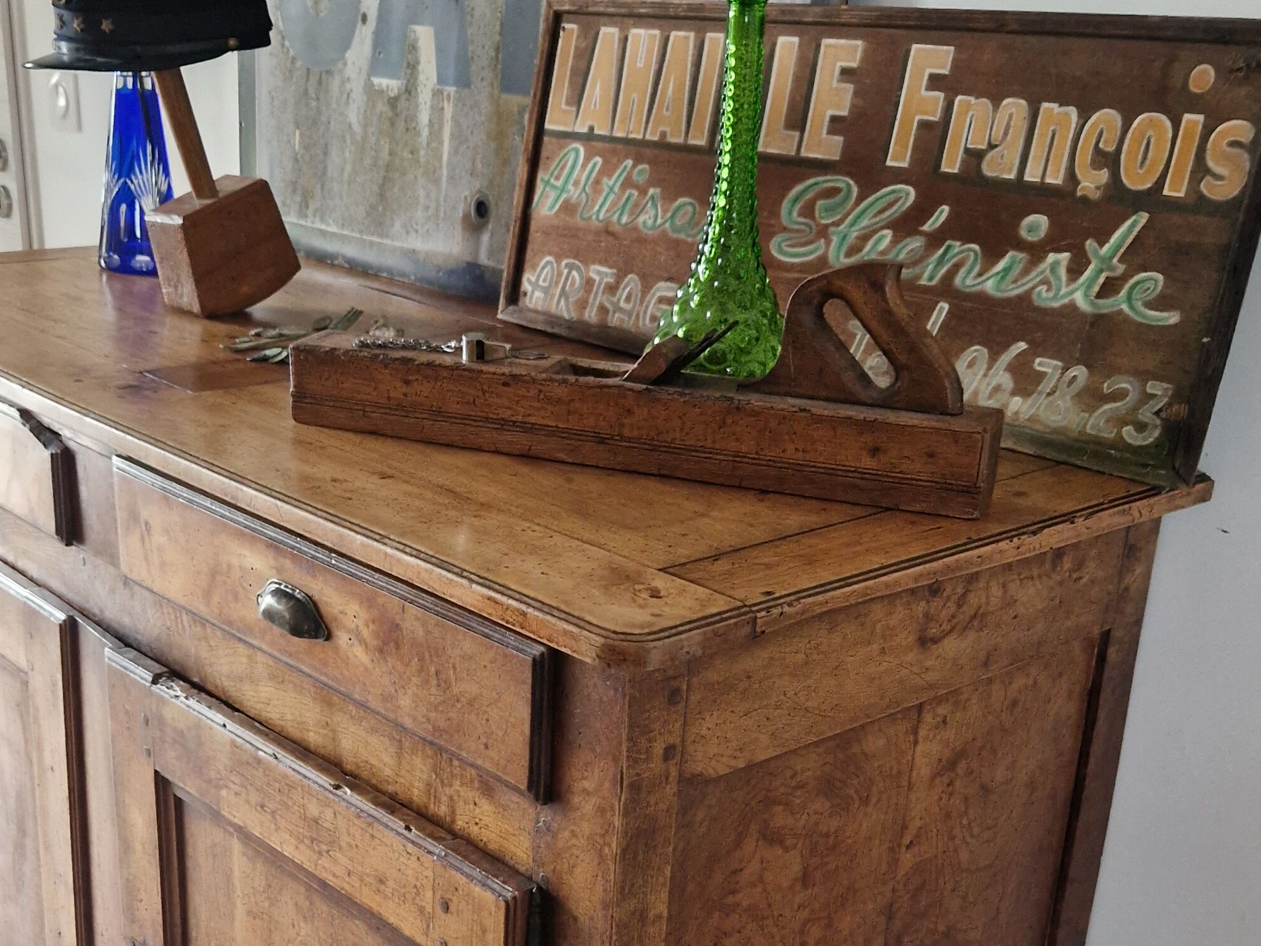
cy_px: 710
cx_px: 565
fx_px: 1676
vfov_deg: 31.0
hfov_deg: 41.2
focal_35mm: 46
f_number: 1.8
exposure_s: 1/100
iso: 640
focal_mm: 5.4
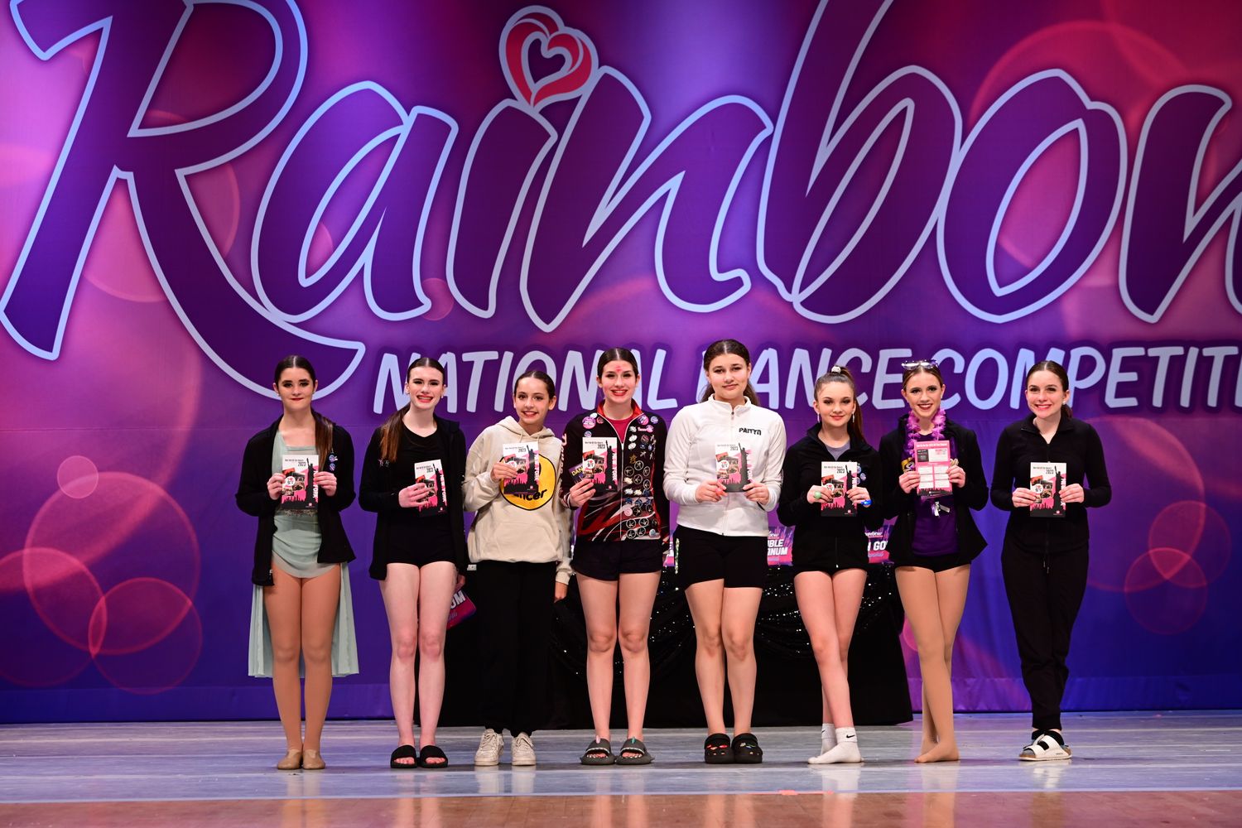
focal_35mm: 102
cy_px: 414
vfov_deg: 13.4
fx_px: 3519
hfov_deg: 20.0
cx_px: 621
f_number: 5
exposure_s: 1/125
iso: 800
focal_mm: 102
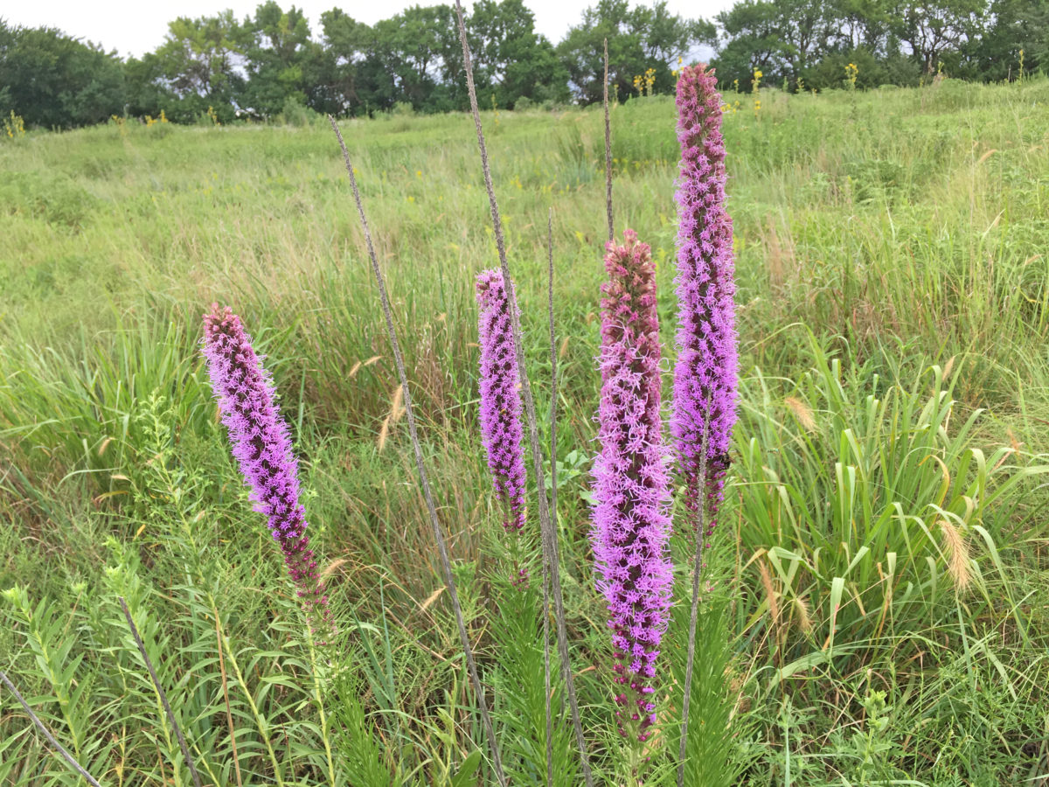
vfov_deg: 48.2
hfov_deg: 61.7
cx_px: 524
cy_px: 394
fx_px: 879
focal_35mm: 29
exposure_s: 1/260
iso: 25
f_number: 2.2
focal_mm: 4.15
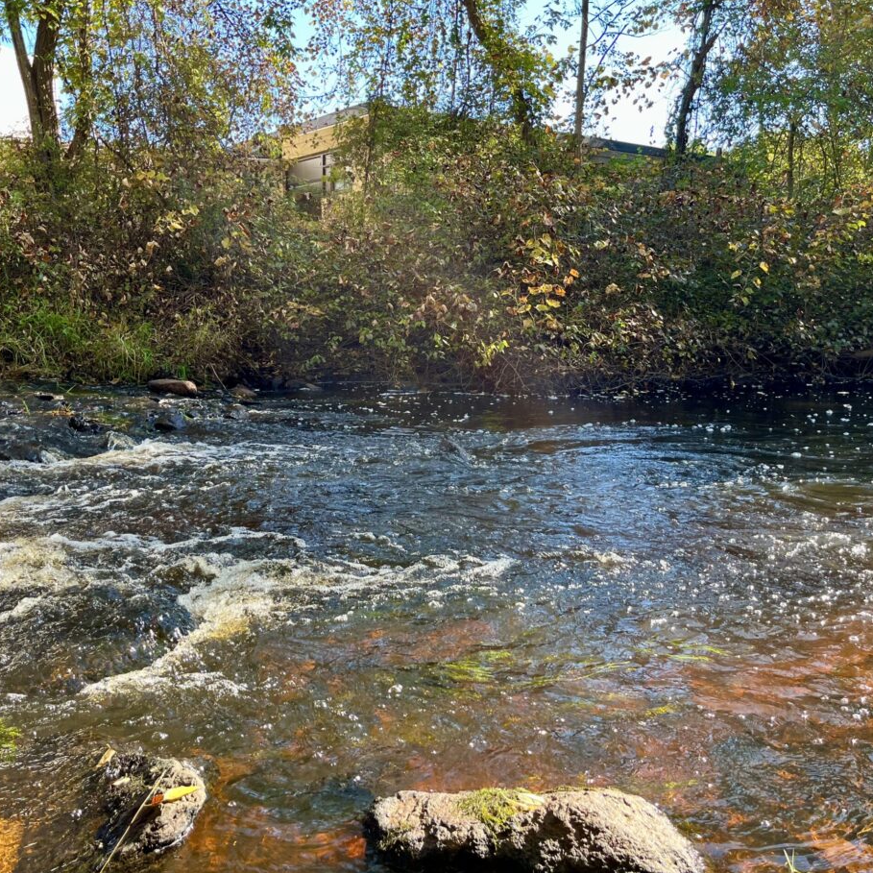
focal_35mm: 31
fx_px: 885
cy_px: 440
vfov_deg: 52.5
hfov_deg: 52.5
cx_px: 441
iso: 50
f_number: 1.6
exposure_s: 1/233
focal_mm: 5.1
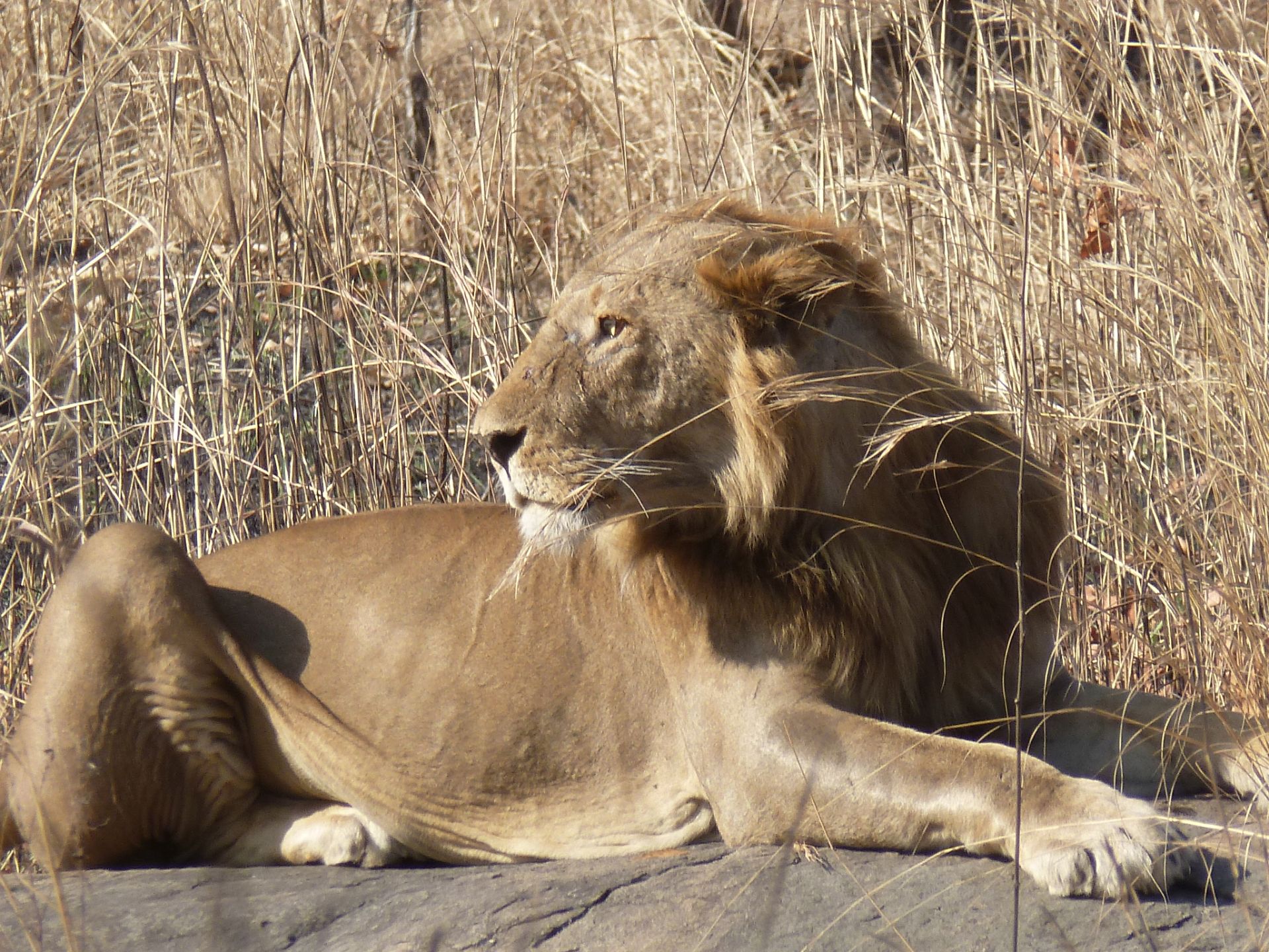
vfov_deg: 2.2
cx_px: 634
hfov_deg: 3.0
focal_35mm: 666
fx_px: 24415
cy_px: 476
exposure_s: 1/160
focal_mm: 68.8
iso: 100
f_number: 5.9
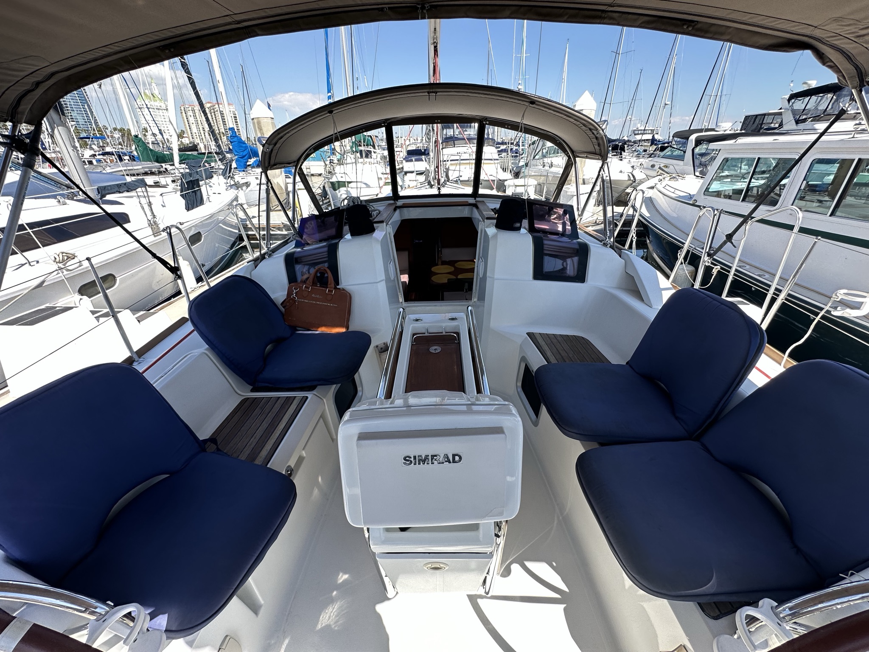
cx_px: 434
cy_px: 326
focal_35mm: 14
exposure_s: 1/432
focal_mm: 2.22
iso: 40
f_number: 2.2
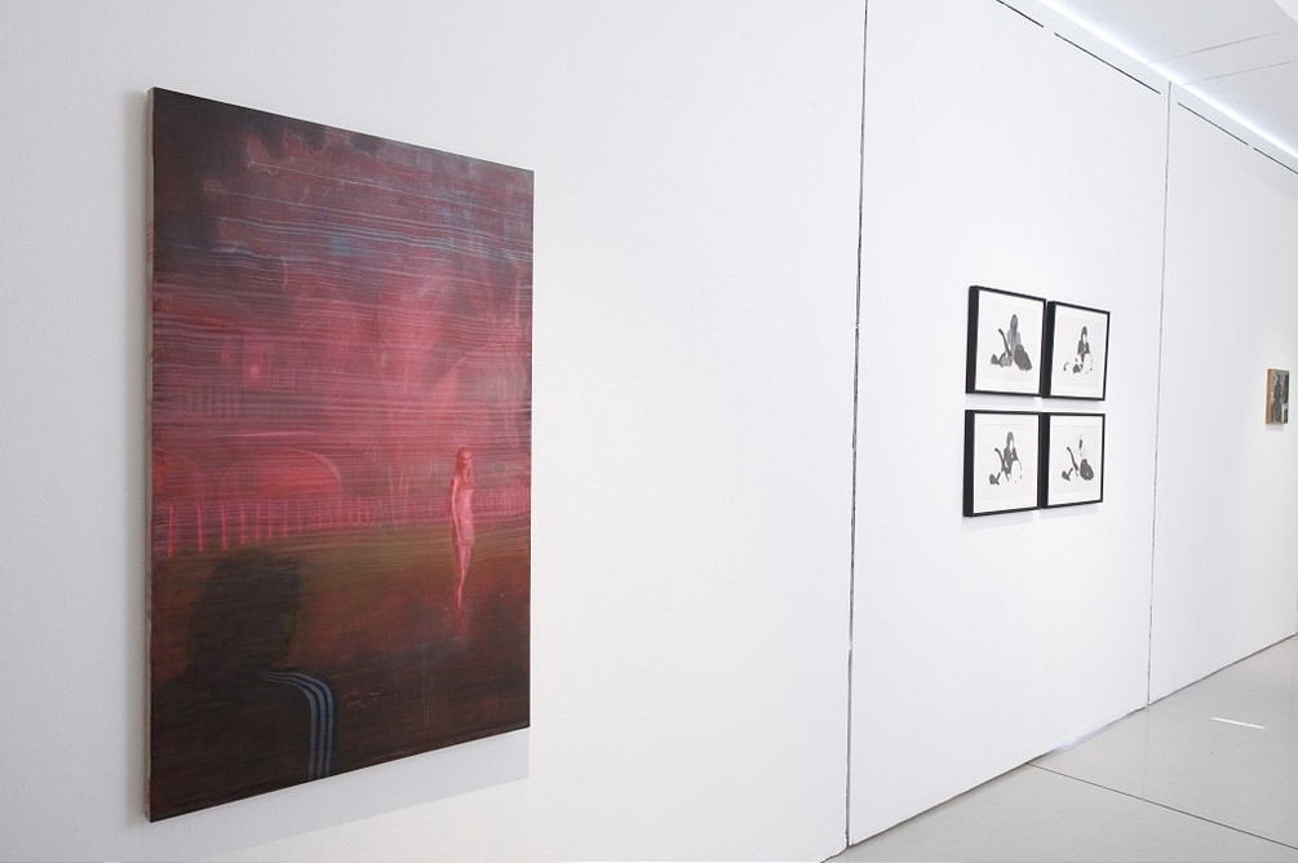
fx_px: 864
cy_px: 432
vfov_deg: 53.0
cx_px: 649
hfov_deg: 73.8
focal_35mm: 24
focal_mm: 24
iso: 200
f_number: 11
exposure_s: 1/4
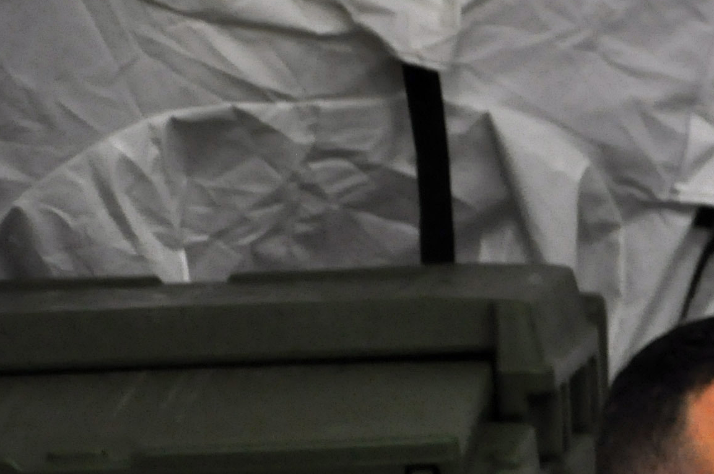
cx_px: 1257
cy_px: 704
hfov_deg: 4.0
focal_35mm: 513
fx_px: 10163
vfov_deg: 2.7
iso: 800
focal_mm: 92
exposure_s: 1/30
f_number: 5.6
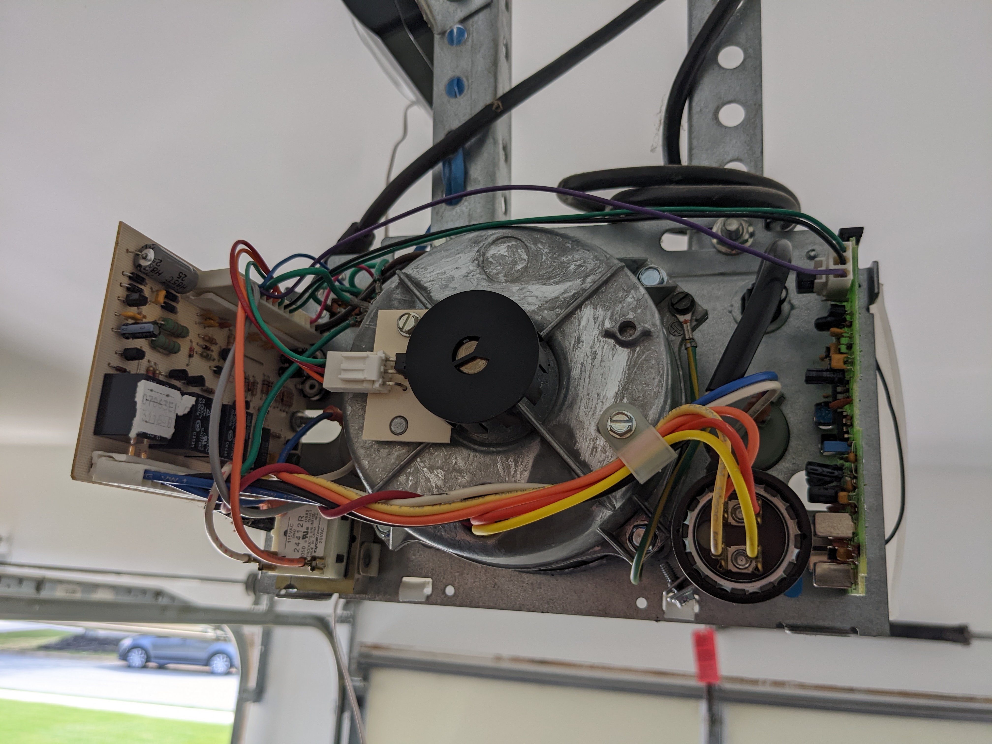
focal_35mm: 27
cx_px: 496
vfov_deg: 51.4
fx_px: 774
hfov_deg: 65.3
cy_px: 372
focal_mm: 4.38
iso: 34
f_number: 1.73
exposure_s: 1/206
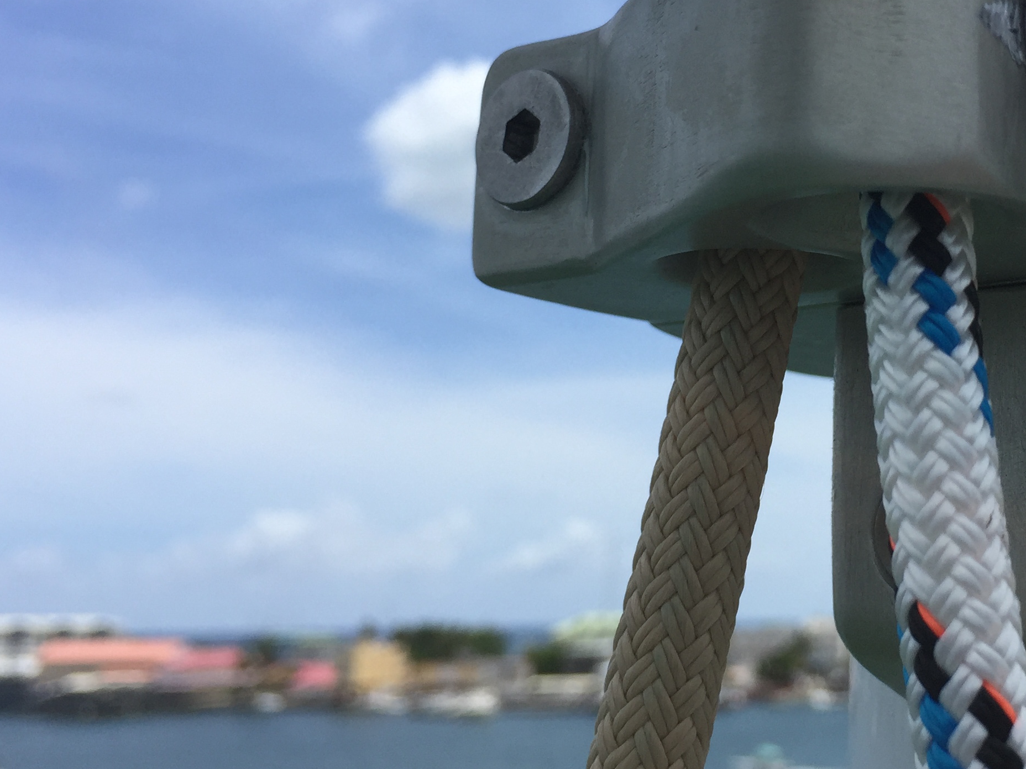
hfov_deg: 36.0
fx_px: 1512
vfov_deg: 28.4
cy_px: 261
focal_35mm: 51
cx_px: 847
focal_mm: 4.15
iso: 32
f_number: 2.2
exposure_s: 1/2639
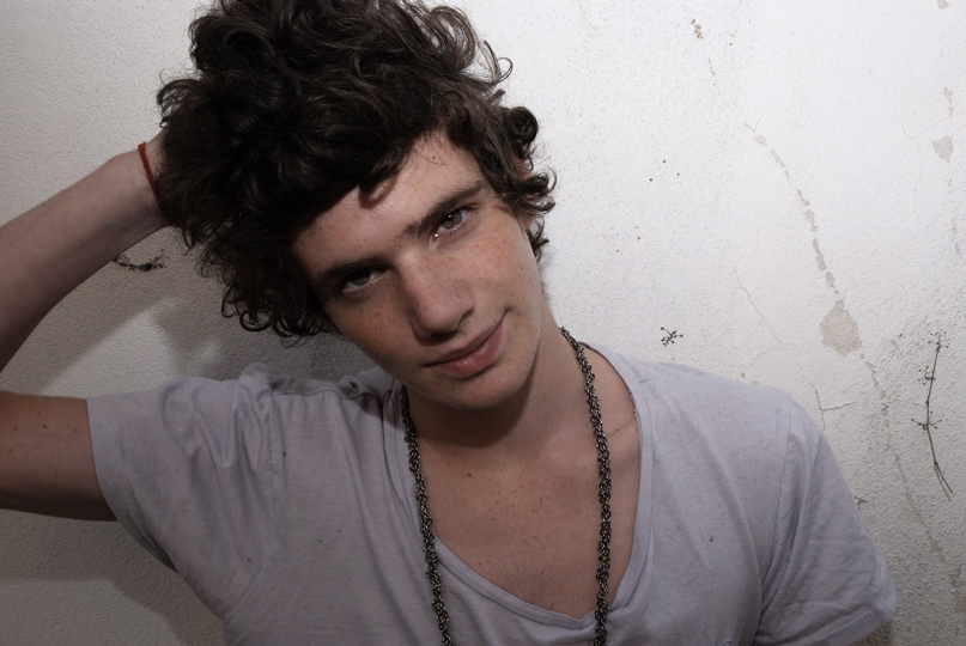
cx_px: 483
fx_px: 1088
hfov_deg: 47.9
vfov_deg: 33.1
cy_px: 323
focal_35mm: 40
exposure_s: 1/125
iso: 100
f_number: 9
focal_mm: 27
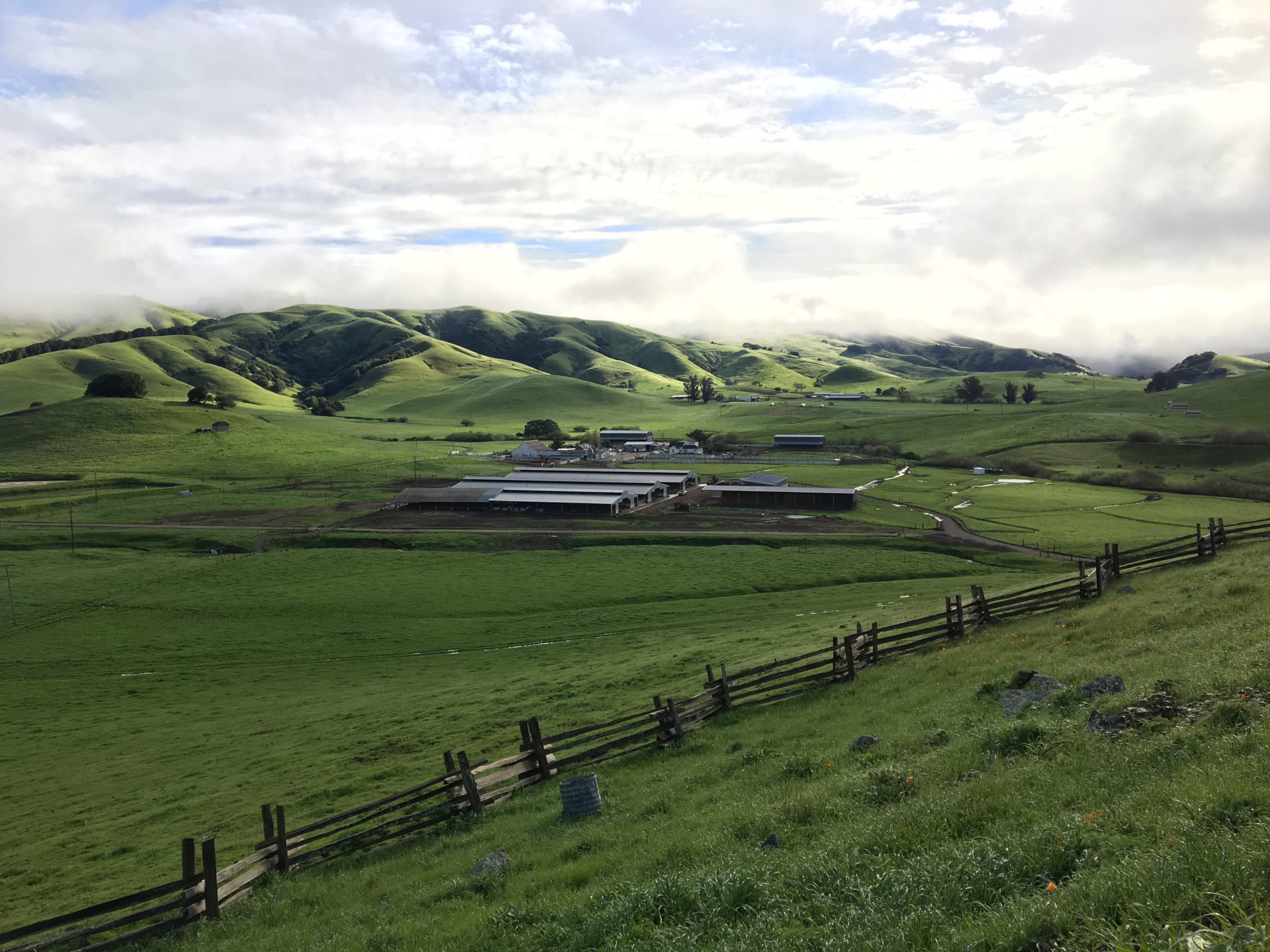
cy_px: 476
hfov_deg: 61.7
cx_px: 635
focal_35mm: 29
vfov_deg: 48.2
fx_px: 1064
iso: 25
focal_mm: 4.15
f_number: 2.2
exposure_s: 1/855
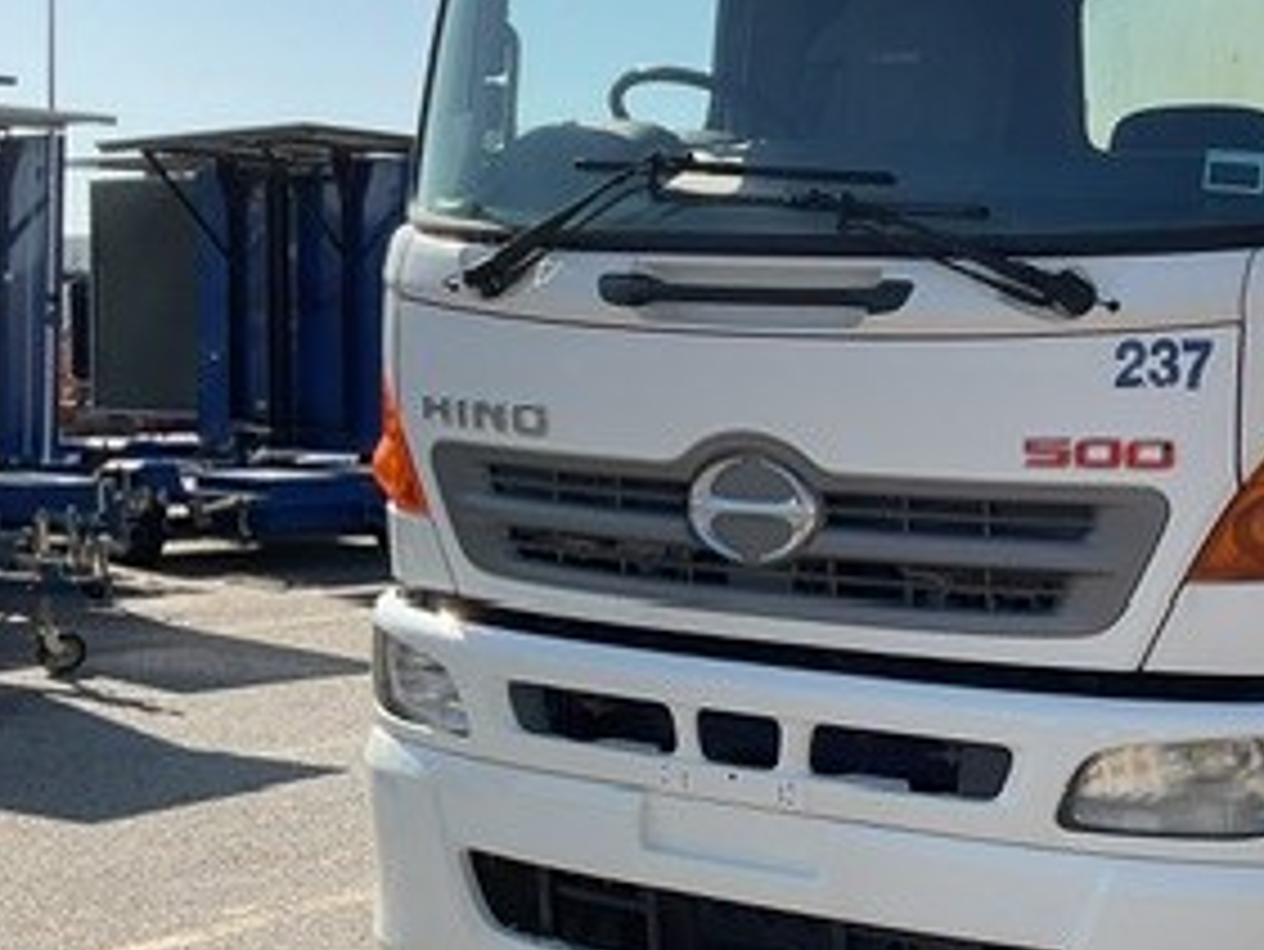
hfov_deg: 27.8
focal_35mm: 66
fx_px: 2411
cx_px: 1237
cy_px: 423
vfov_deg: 22.3
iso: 16
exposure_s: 1/1912
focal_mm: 3
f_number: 1.8
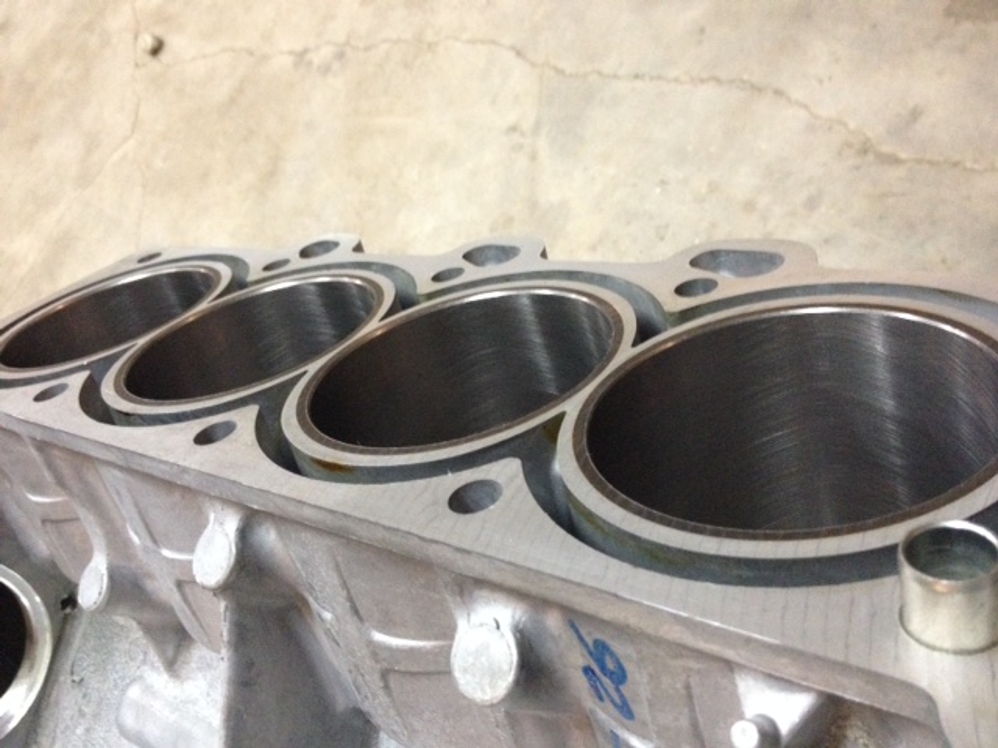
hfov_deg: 52.6
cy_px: 374
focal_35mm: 35
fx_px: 1009
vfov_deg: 40.7
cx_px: 499
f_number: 2.4
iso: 400
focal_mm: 4.28
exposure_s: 1/15
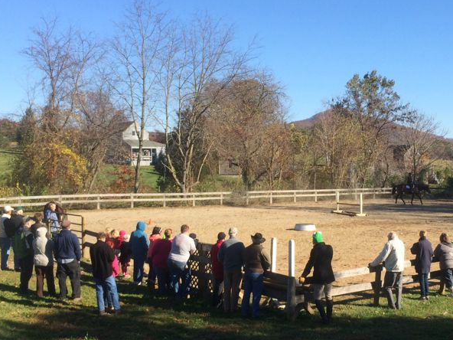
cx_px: 262
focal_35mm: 49
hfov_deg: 38.8
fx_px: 641
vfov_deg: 29.7
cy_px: 187
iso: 32
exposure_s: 1/1244
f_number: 2.2
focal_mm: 4.15
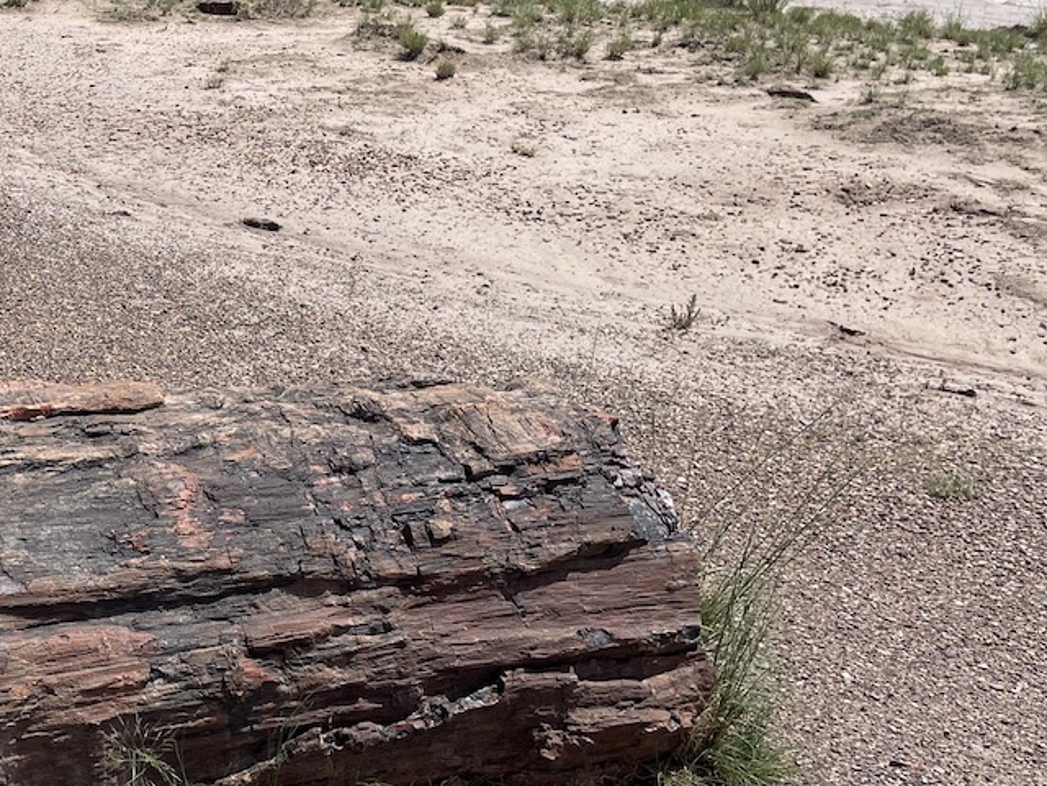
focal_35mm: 52
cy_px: 190
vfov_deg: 27.6
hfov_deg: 33.9
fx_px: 1573
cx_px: 20
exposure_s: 1/4132
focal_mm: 4.2
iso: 32
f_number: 1.6
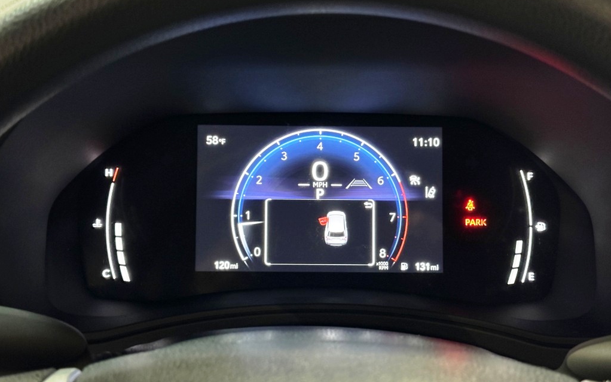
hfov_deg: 39.6
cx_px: 306
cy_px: 207
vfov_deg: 25.3
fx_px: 849
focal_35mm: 51
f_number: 1.78
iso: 640
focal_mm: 6.86
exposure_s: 1/30
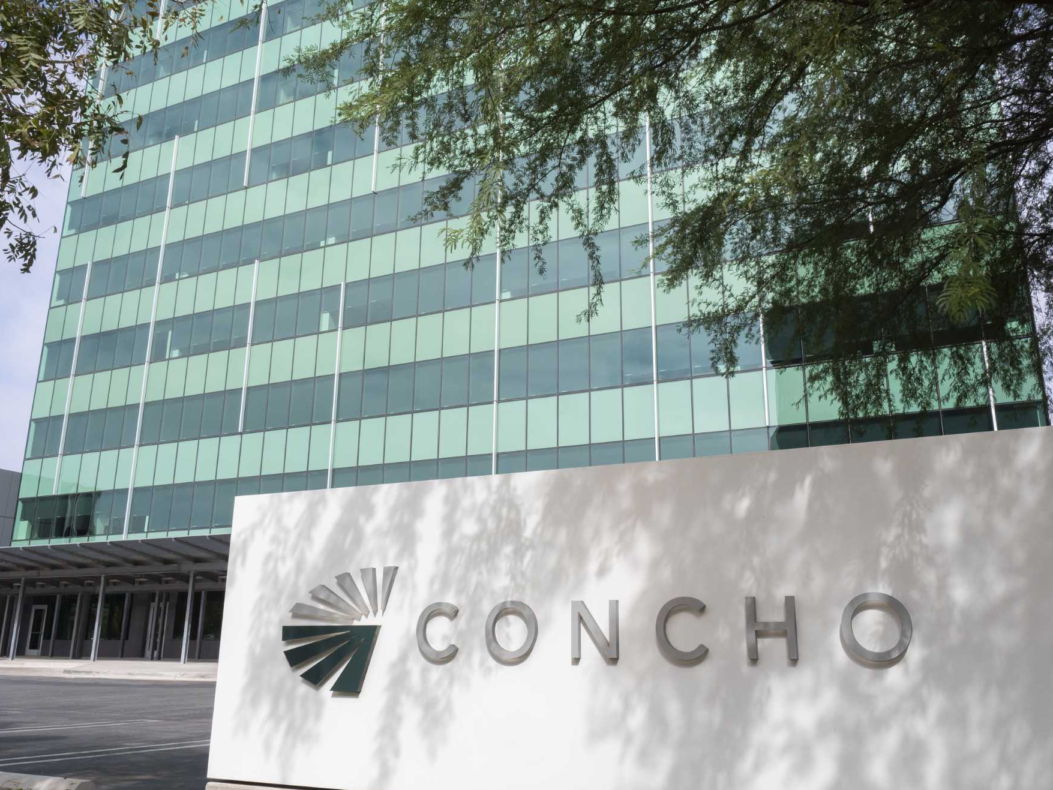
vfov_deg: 49.7
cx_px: 550
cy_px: 410
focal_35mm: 28
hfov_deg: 63.4
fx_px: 852
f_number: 8
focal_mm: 12
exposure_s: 1/640
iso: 200
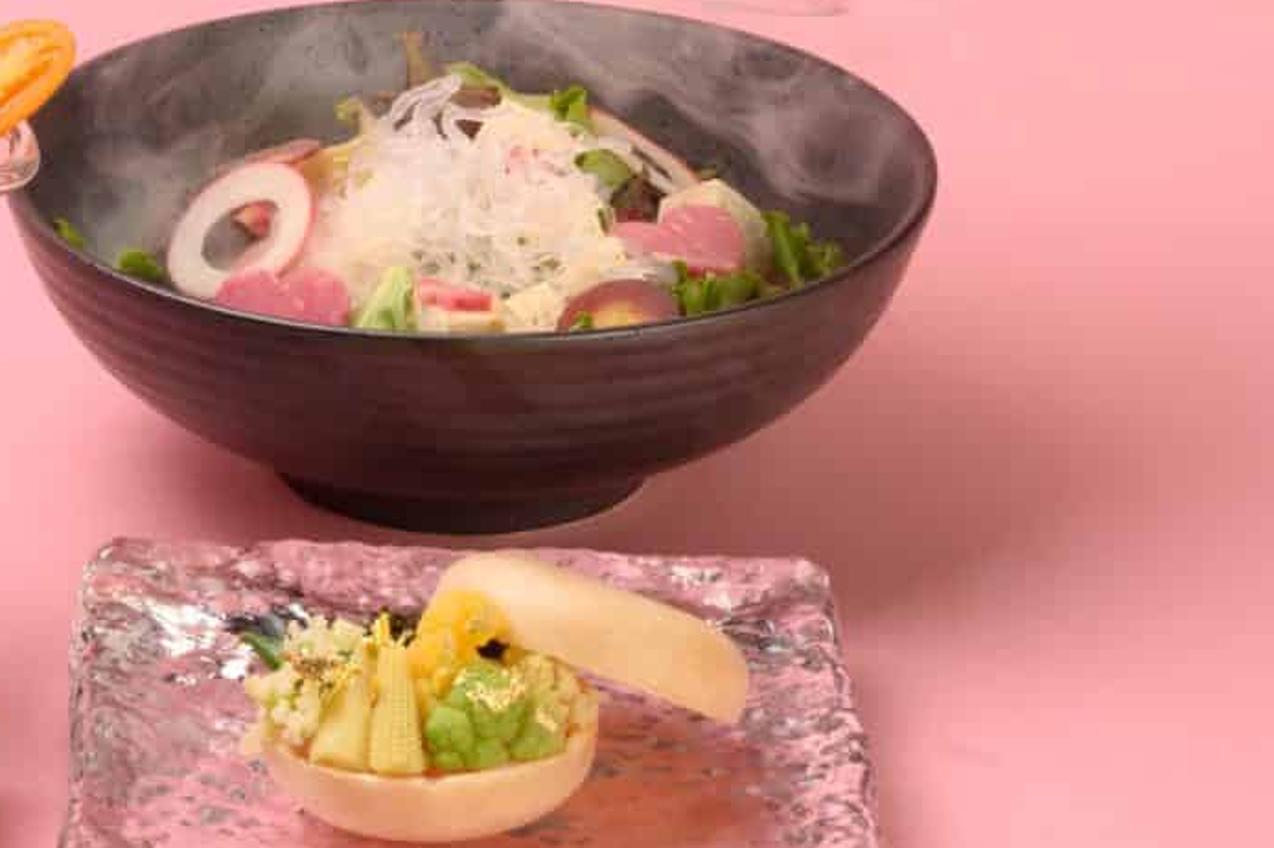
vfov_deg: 9.4
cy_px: 108
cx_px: -109
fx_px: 5130
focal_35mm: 145
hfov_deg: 13.9
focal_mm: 49
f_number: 18
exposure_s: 1/125
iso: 100
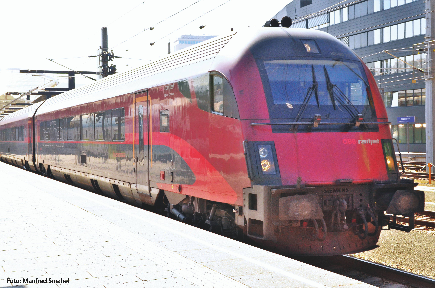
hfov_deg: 33.5
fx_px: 723
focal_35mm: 60
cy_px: 144
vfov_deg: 22.5
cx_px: 218
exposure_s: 1/500
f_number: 11
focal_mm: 40
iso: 1000
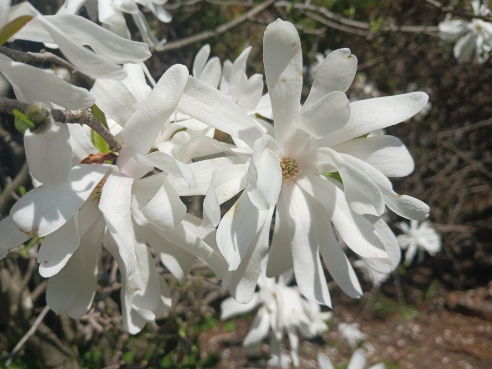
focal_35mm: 27
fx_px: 384
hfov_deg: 65.3
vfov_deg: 51.4
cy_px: 184
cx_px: 246
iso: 20
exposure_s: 1/573
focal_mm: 4
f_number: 1.8
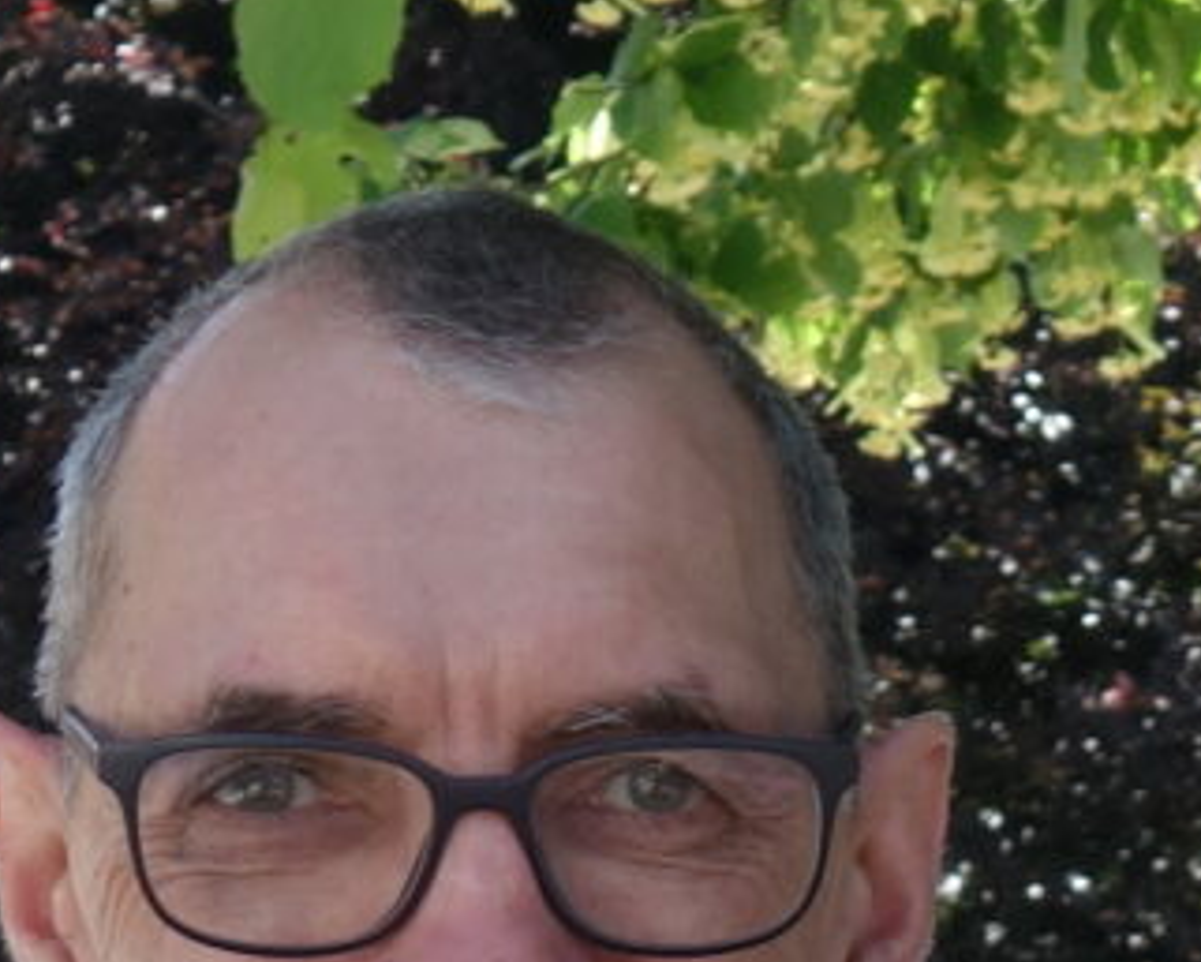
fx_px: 9778
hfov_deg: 6.9
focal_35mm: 275
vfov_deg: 5.5
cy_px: 1787
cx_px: 1919
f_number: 5.6
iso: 125
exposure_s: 1/125
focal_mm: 17.18
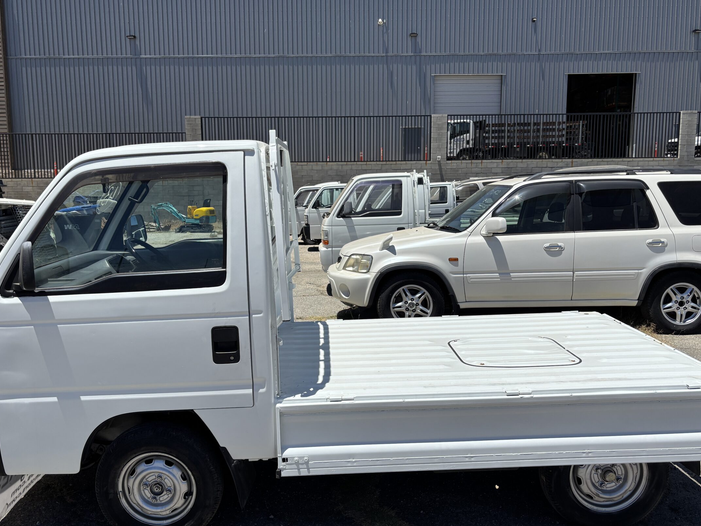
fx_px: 628
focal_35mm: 31
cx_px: 329
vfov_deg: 45.4
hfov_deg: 58.3
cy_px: 266
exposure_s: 1/4854
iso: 50
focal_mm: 5.96
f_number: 1.6
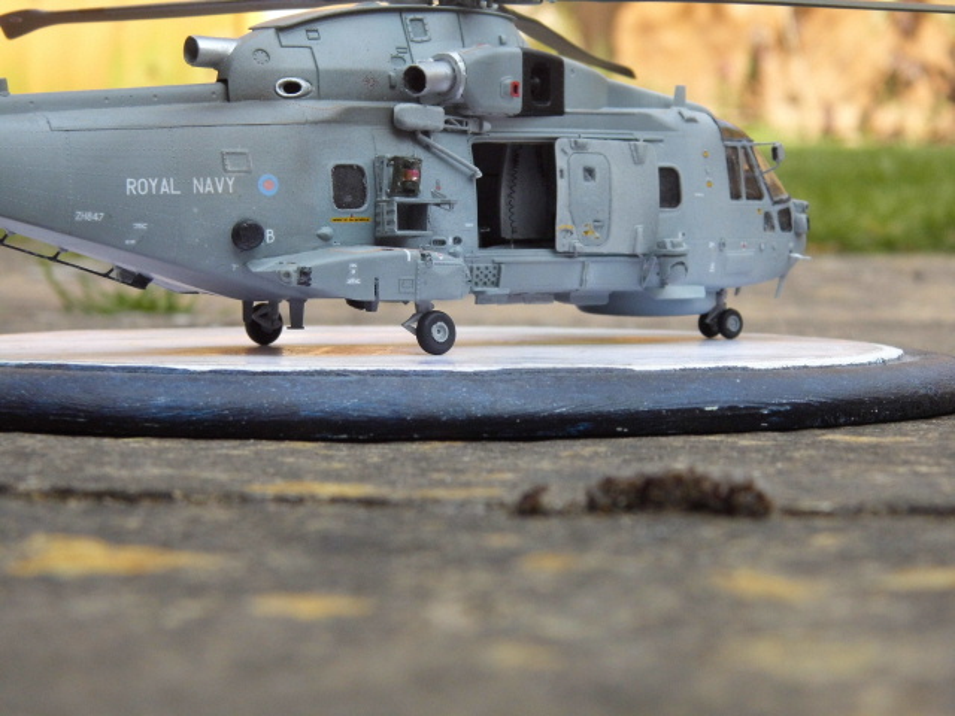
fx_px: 2924
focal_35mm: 106
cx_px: 478
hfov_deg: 18.5
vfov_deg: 14.0
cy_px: 358
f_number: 4.5
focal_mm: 19
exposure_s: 1/250
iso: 200
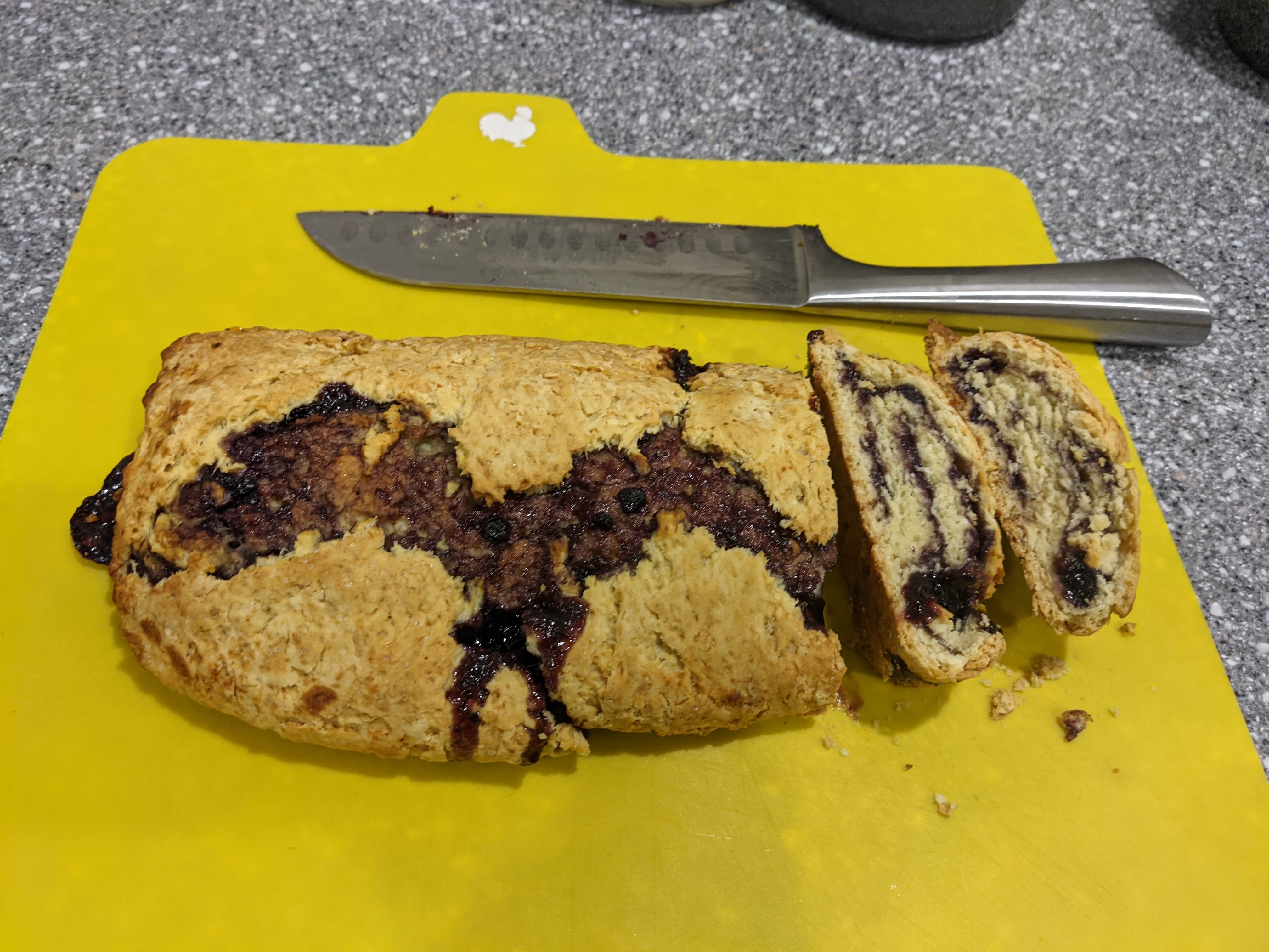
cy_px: 476
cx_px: 634
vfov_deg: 51.4
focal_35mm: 27
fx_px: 990
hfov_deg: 65.3
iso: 93
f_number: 1.7
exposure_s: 1/44
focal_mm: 4.4
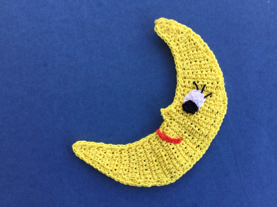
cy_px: 104
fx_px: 248
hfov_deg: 58.4
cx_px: 138
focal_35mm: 31
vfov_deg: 45.4
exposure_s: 1/50
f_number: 2.4
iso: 25
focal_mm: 3.3
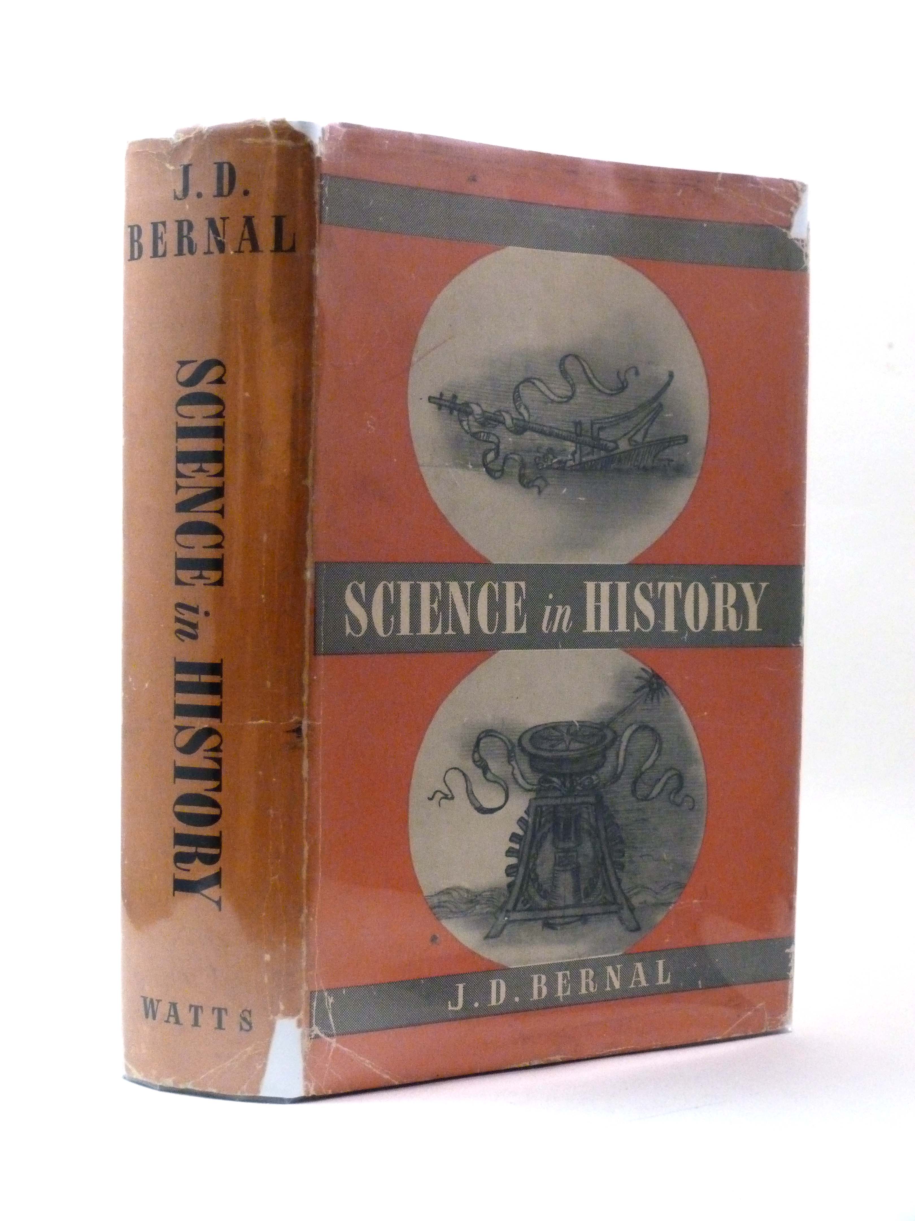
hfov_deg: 26.6
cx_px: 458
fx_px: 1938
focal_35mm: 55
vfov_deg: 34.9
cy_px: 610
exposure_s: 1/50
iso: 800
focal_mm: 10
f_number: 3.2
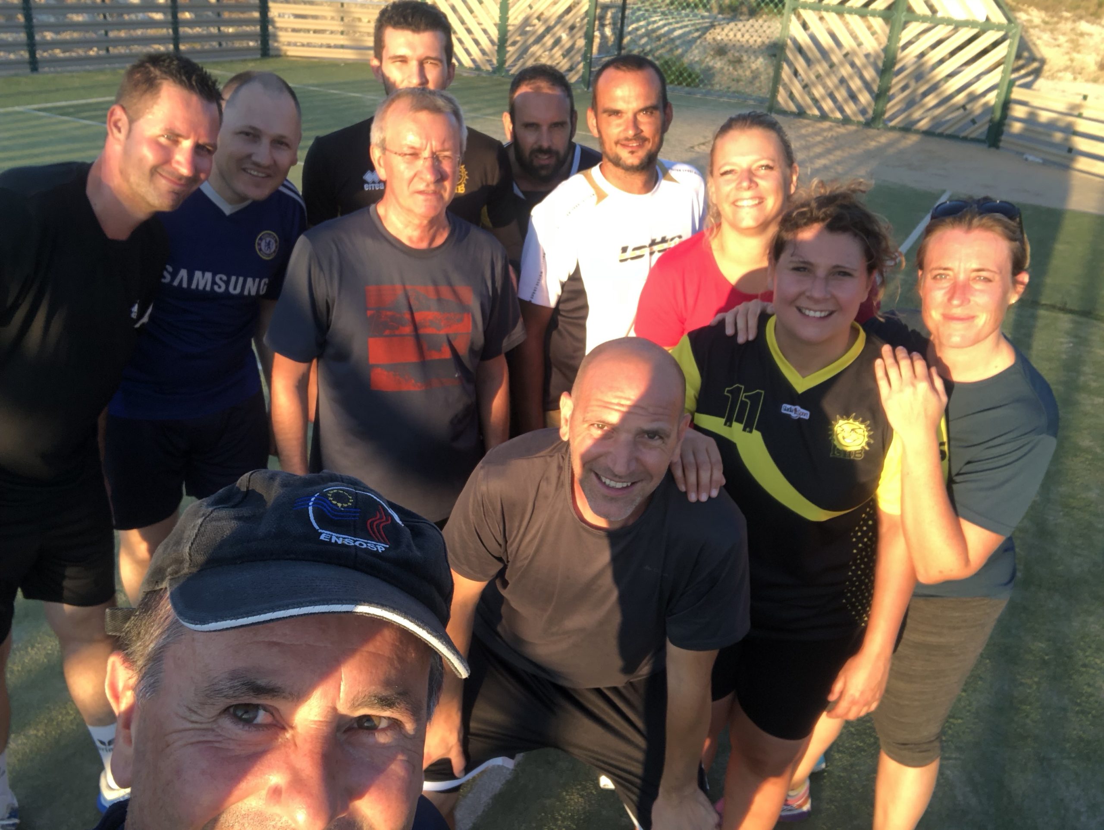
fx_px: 1021
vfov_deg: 44.2
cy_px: 415
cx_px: 552
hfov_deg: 56.8
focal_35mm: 32
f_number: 2.2
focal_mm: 2.87
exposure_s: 1/120
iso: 20
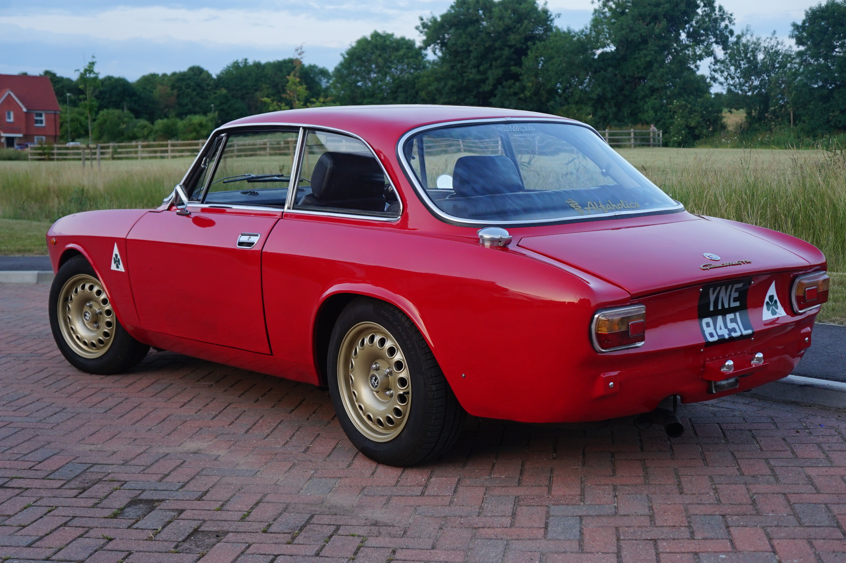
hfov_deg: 41.1
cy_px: 282
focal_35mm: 48
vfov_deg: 28.0
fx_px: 1127
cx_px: 423
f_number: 4
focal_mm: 32
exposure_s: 1/60
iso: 320
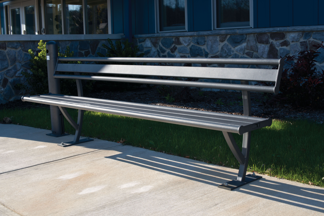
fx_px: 450
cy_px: 108
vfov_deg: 27.0
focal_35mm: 50
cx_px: 162
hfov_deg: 39.6
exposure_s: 1/60
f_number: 10
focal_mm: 50
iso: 200
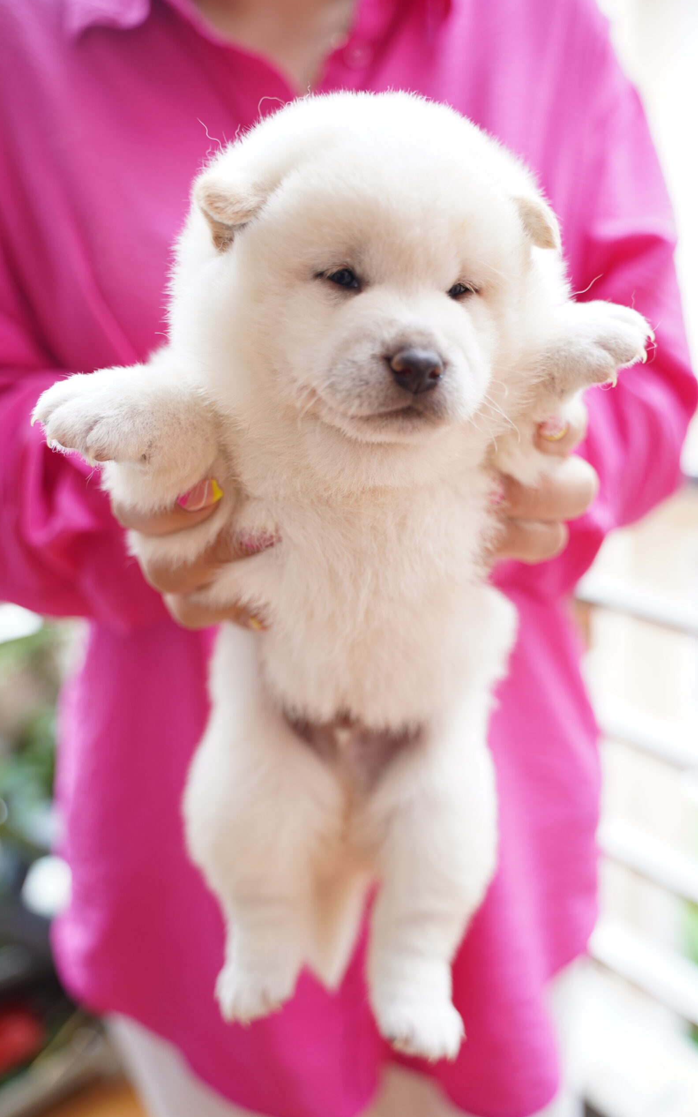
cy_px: 554
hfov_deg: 37.3
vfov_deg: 56.7
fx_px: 1035
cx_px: 373
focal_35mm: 34
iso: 400
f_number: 2.8
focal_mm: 33
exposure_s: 1/100
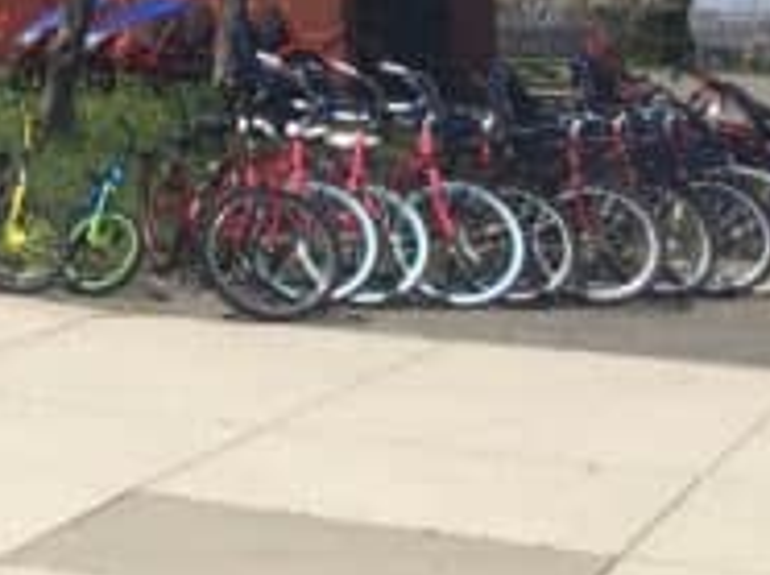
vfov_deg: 11.1
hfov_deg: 13.7
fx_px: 2777
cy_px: -426
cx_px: -704
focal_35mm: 125
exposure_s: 1/2331
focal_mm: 4.15
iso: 25
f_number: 2.2
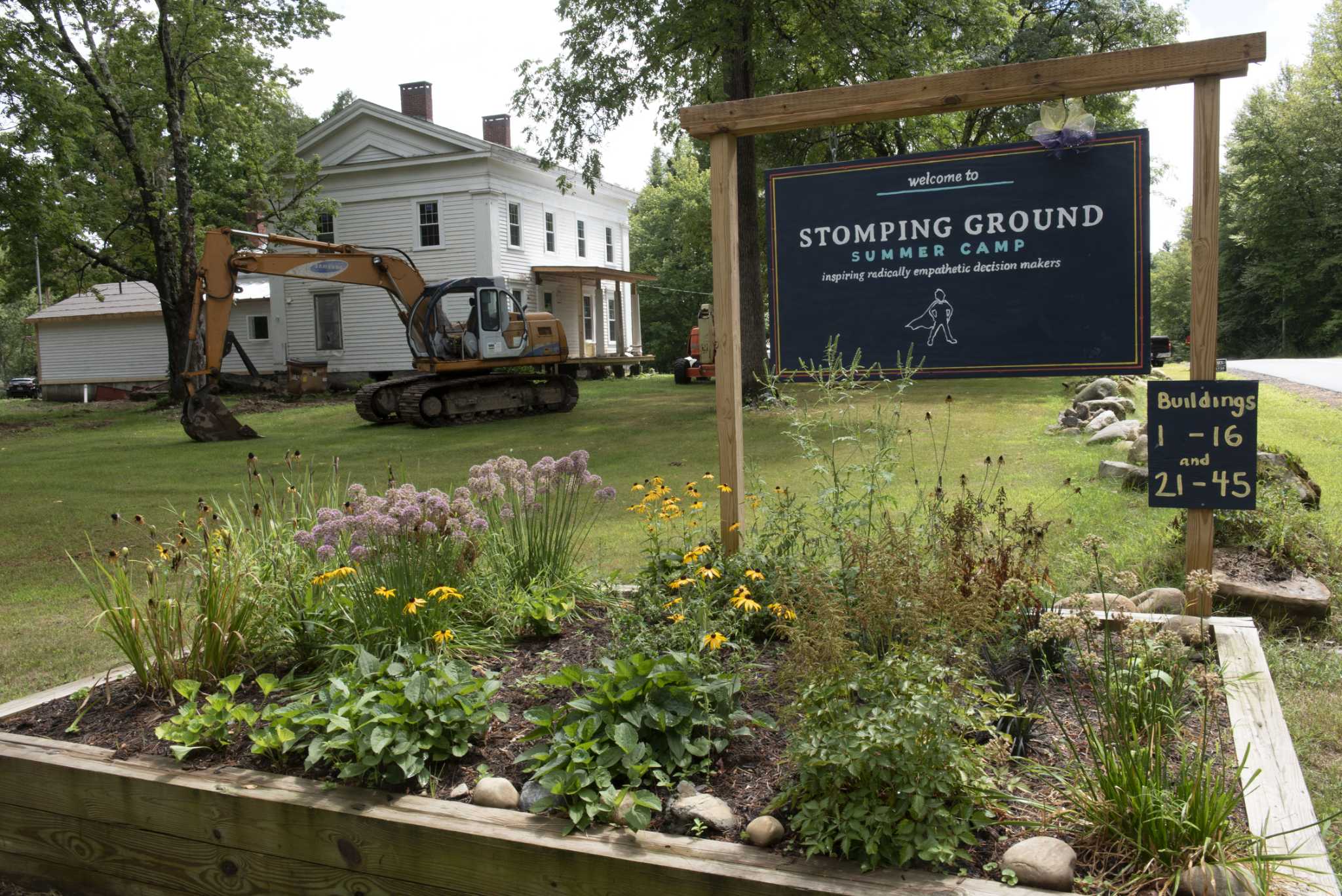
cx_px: 671
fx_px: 1156
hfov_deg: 60.3
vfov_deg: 42.4
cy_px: 448
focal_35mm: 31
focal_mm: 31
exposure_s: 1/60
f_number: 20
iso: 400
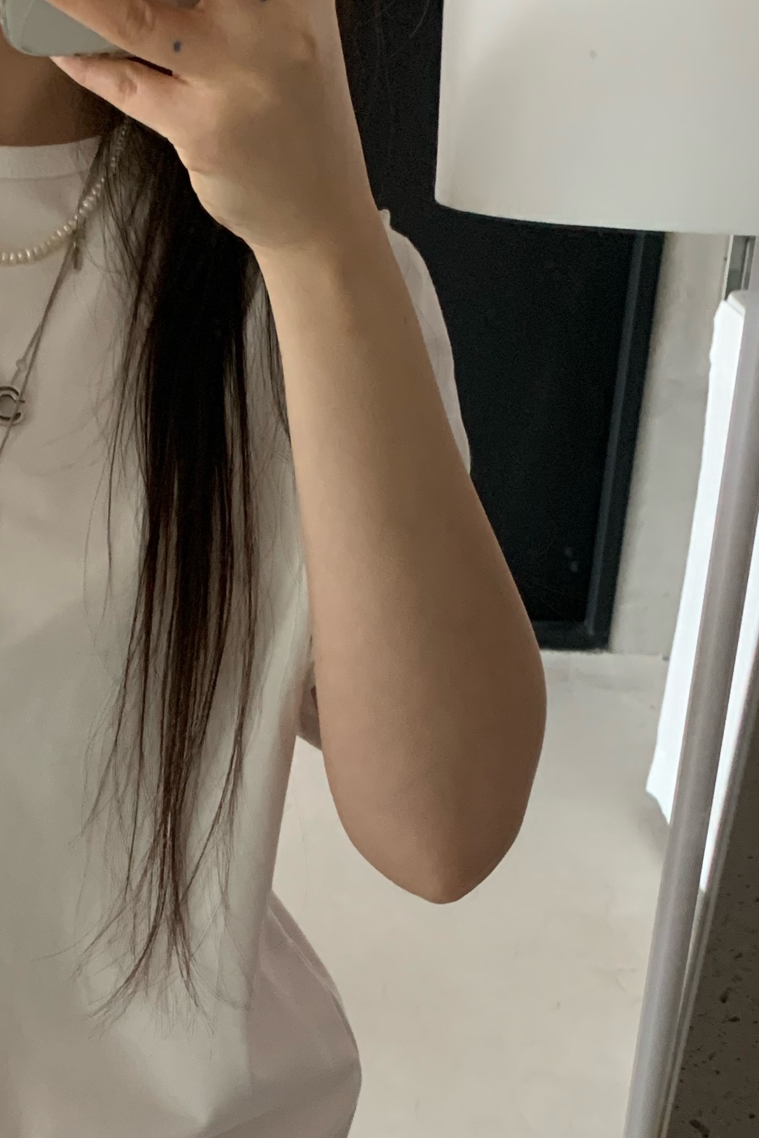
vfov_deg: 30.9
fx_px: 1928
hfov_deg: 22.1
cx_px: 234
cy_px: 1095
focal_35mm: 61
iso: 250
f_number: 1.8
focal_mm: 4.25
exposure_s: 1/40
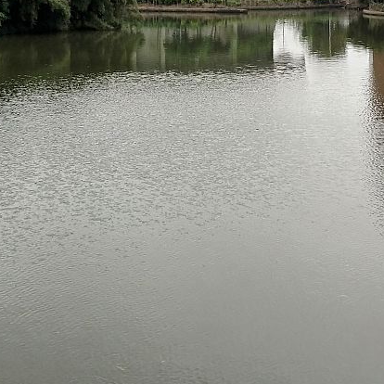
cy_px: -8
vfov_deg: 25.4
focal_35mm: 64
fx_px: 803
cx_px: 188
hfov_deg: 26.9
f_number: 1.7
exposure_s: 1/1077
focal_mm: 4.27
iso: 75
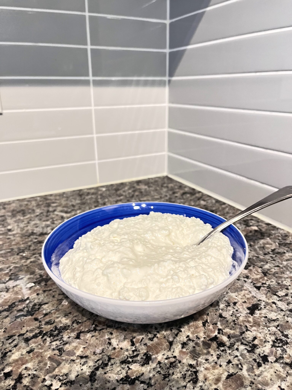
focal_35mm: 26
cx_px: 146
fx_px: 292
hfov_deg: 53.1
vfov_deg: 67.3
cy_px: 195
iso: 400
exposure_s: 1/60
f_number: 1.6
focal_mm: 5.1
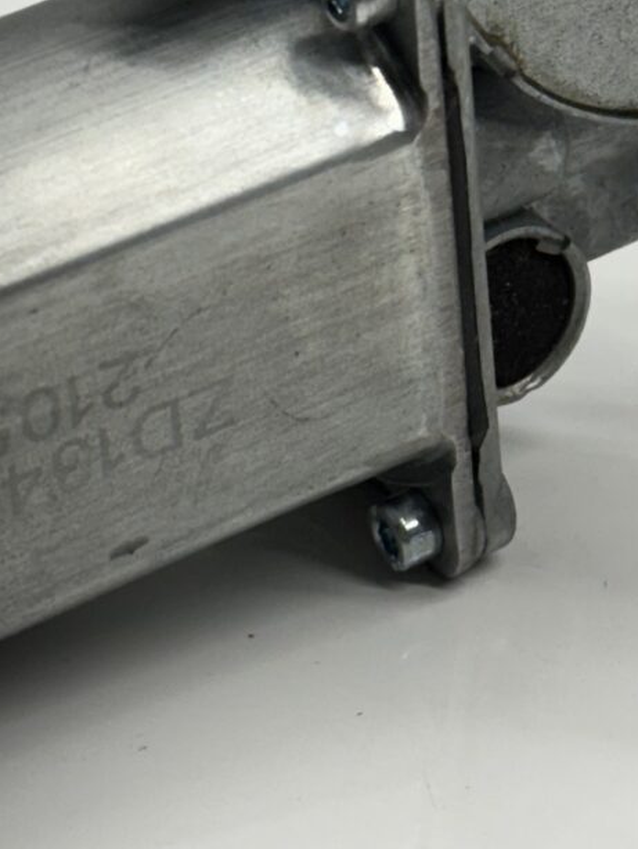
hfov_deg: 9.3
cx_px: 266
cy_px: -113
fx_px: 3929
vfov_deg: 12.1
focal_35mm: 160
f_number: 1.78
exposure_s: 1/621
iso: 64
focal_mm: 6.76
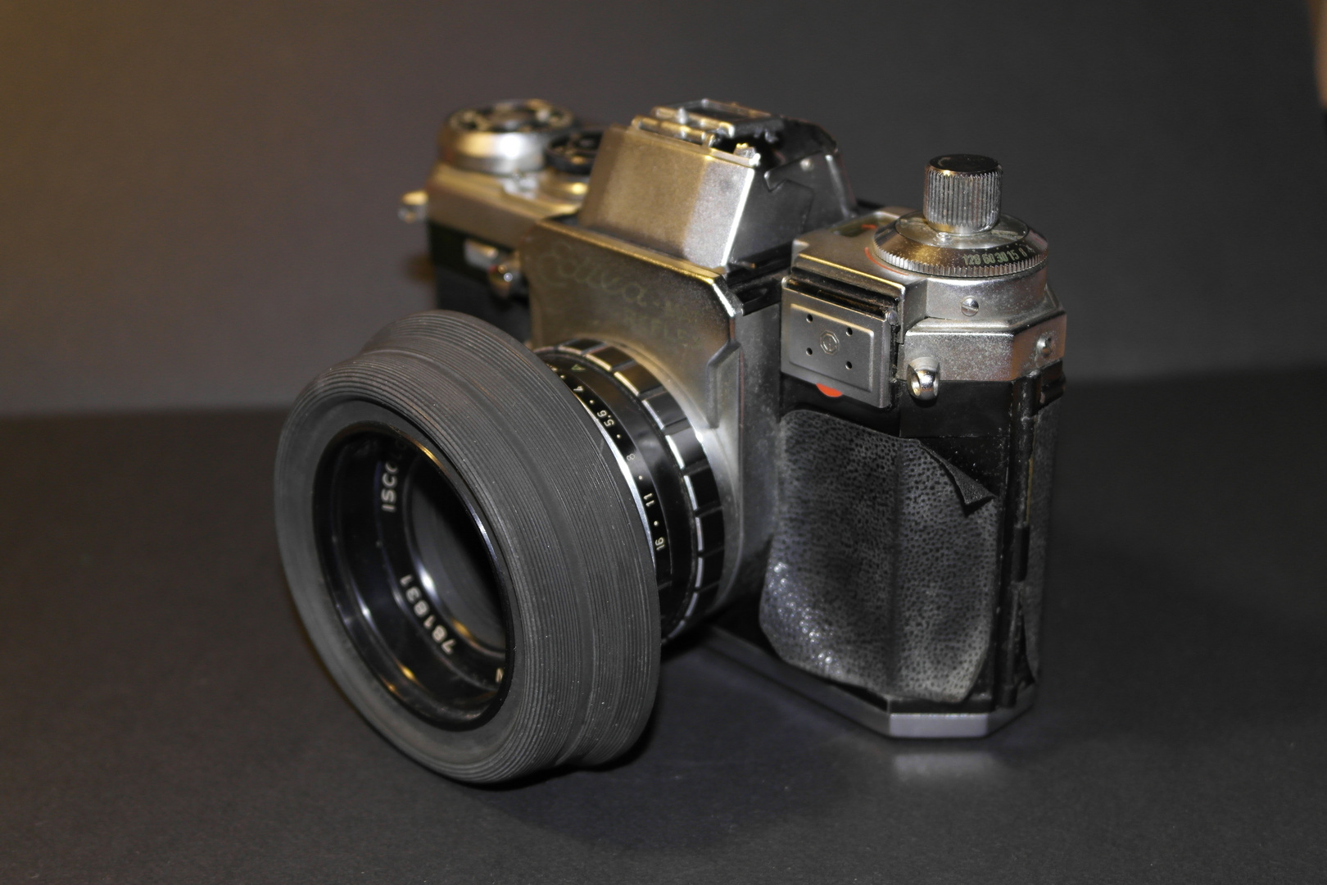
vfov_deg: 25.5
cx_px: 664
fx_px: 1953
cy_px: 442
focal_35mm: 53
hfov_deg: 37.5
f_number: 4.5
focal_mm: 35
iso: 400
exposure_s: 1/60
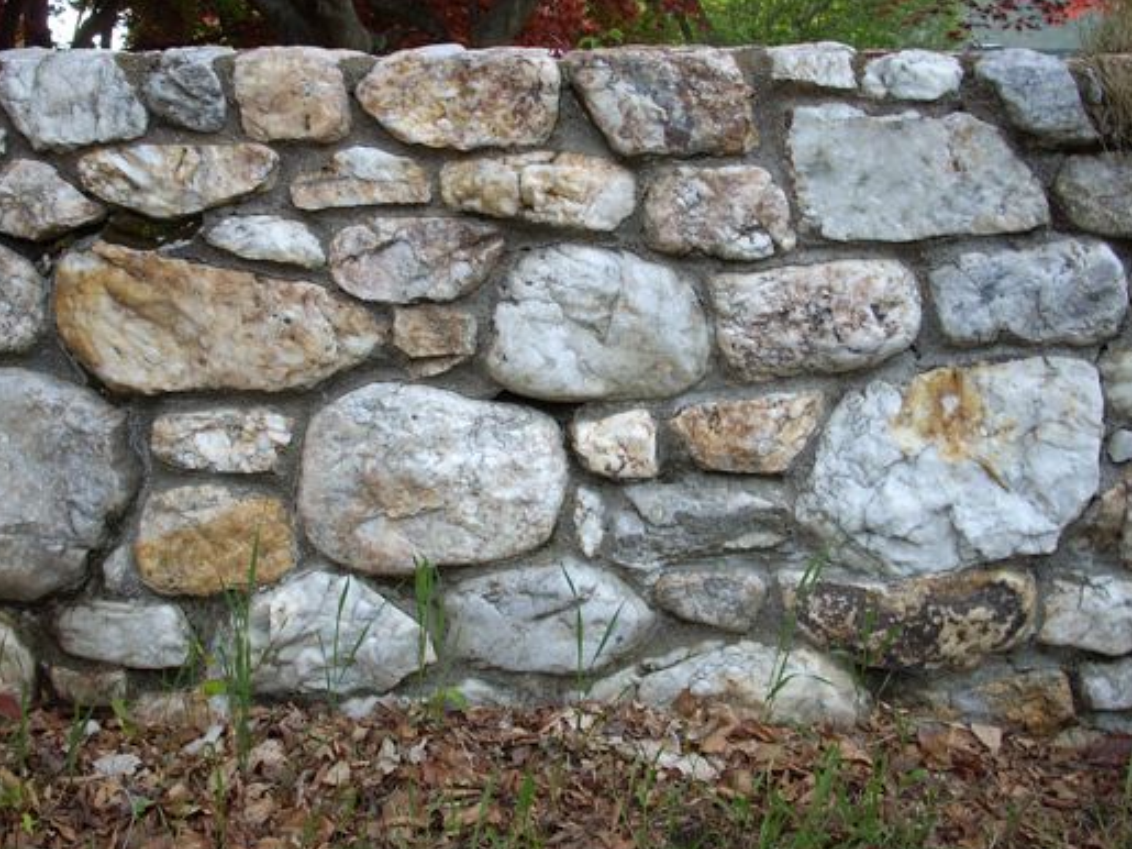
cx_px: 514
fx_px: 1504
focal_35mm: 46
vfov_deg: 31.5
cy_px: 383
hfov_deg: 41.2
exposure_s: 1/65.4
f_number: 2.8
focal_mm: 6.2
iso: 64
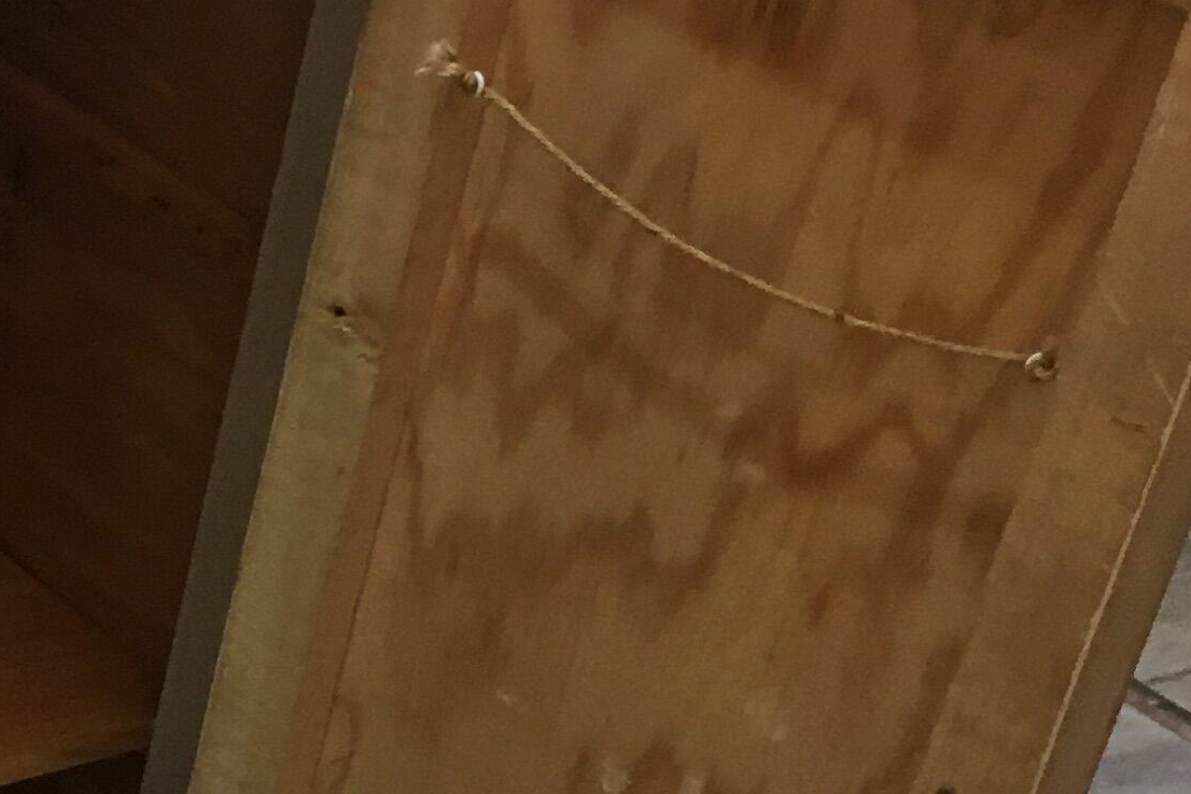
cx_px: -769
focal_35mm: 110
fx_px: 3638
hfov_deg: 16.4
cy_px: 793
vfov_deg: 12.3
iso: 125
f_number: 2.2
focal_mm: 4.15
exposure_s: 1/33
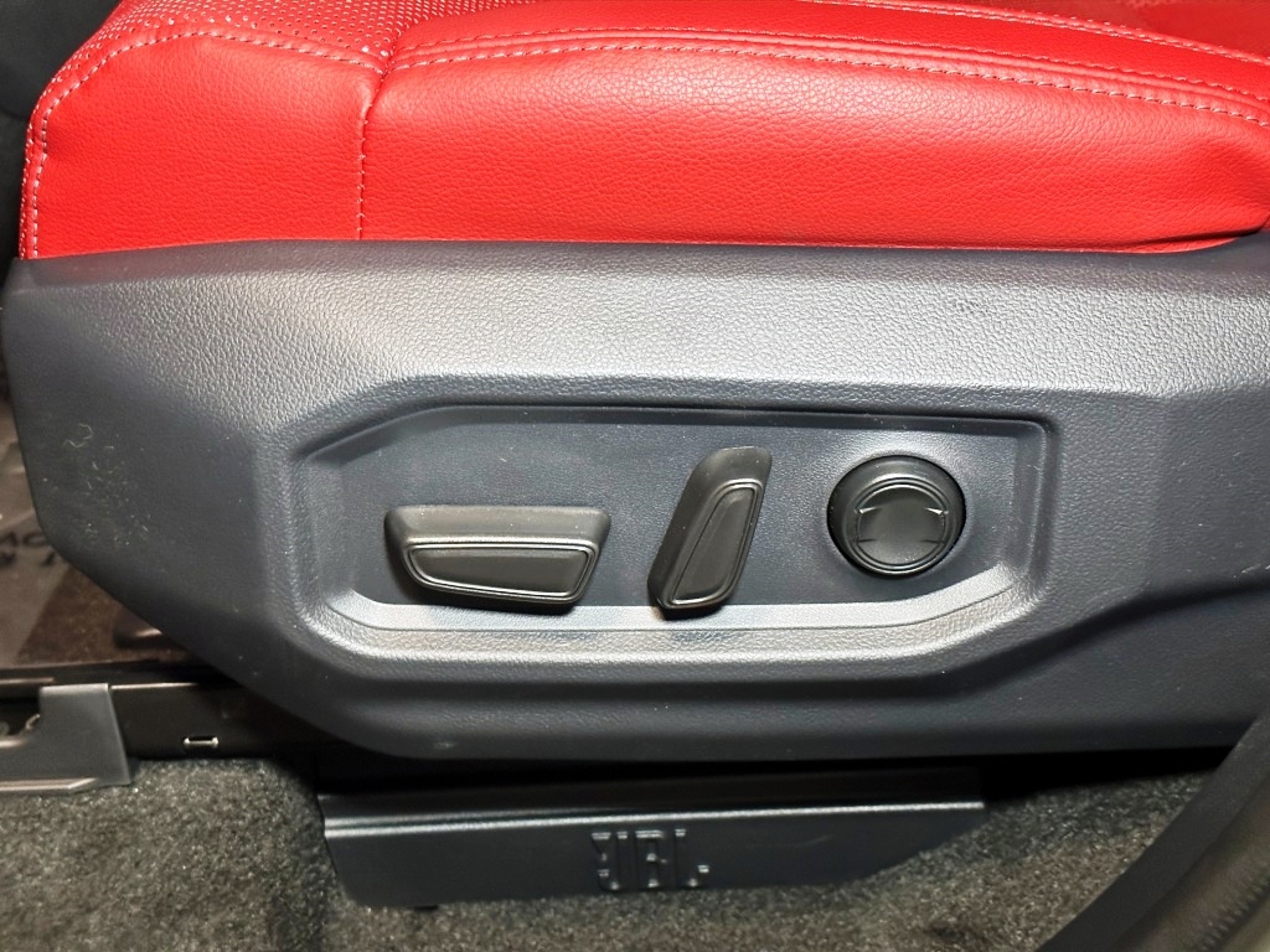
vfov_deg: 30.3
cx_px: 635
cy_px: 476
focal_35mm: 48
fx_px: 1761
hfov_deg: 39.7
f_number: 1.78
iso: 500
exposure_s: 1/40
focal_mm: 6.86
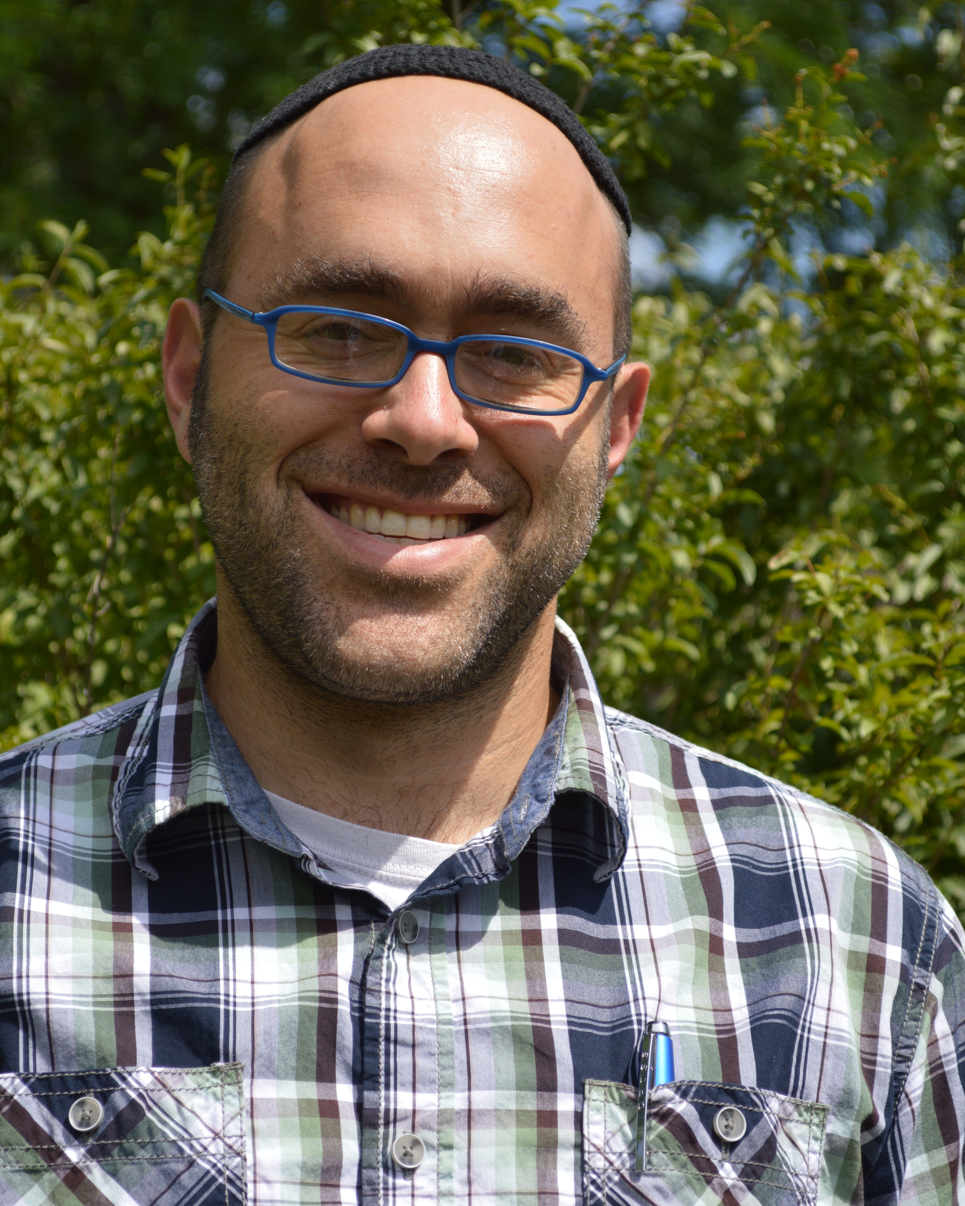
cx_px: 481
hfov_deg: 16.4
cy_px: 636
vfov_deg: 20.5
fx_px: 3340
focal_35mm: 94
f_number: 5.6
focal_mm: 55
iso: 100
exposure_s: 1/500
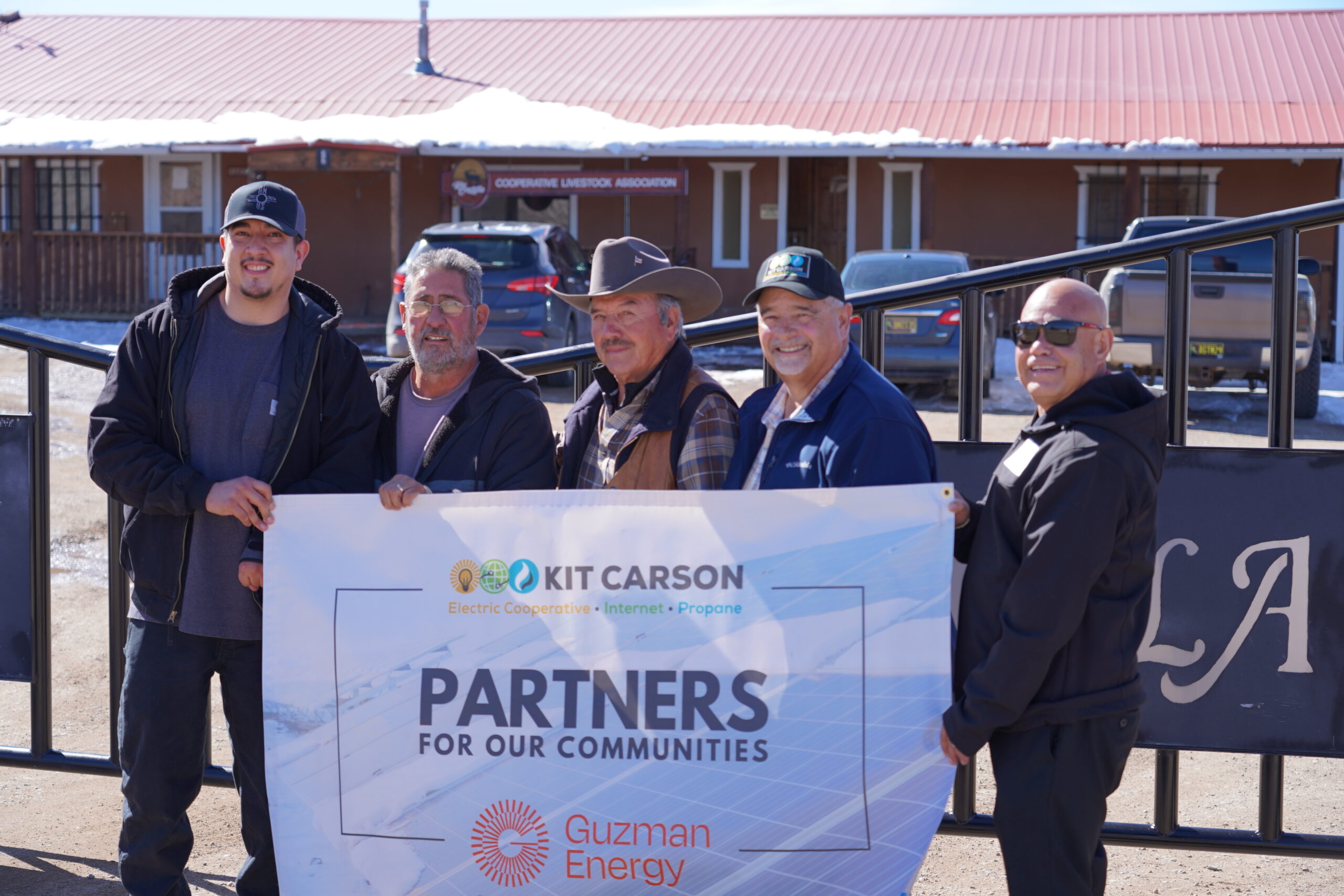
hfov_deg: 29.7
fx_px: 2539
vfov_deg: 20.0
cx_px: 672
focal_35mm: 68
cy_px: 448
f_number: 4.5
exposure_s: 1/400
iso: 100
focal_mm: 68
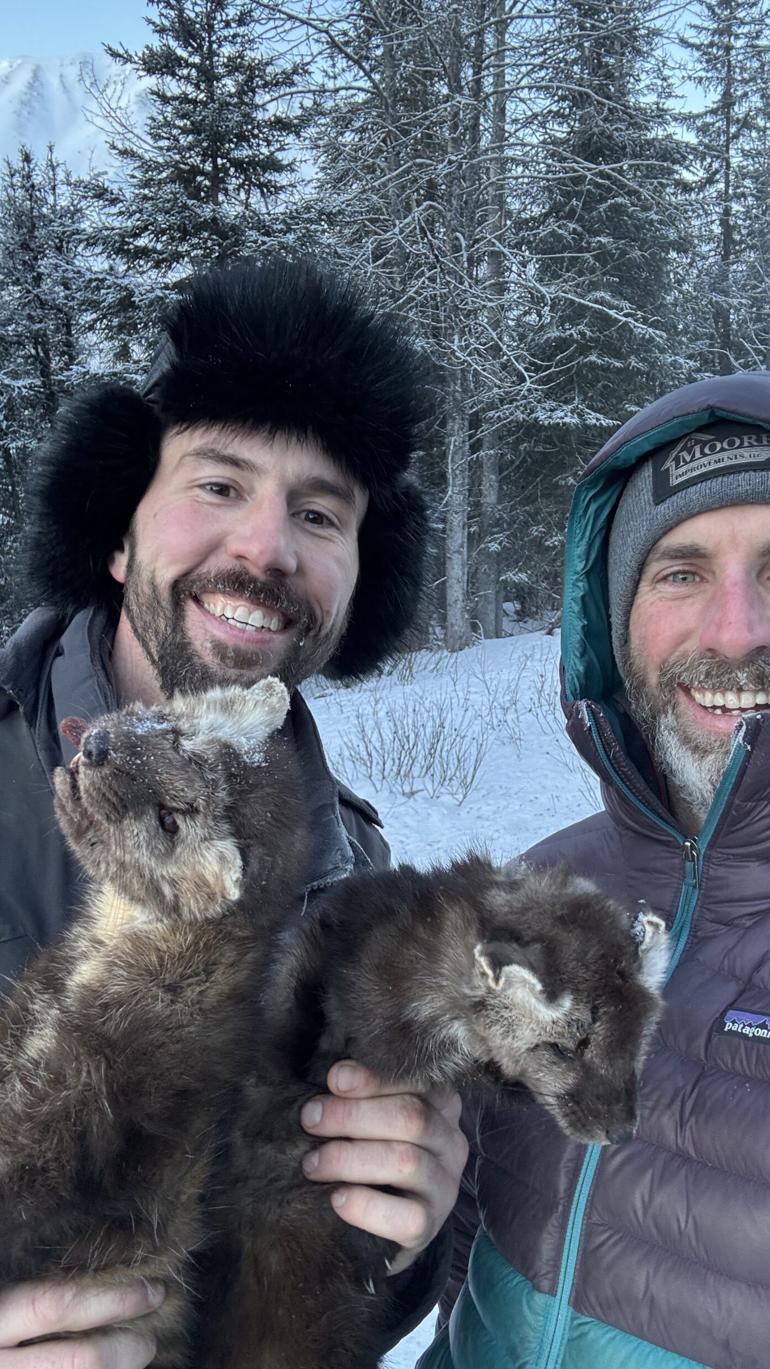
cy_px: 668
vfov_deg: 71.9
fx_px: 944
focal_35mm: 26
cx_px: 460
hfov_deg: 44.2
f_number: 1.9
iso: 80
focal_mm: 2.69
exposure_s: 1/64
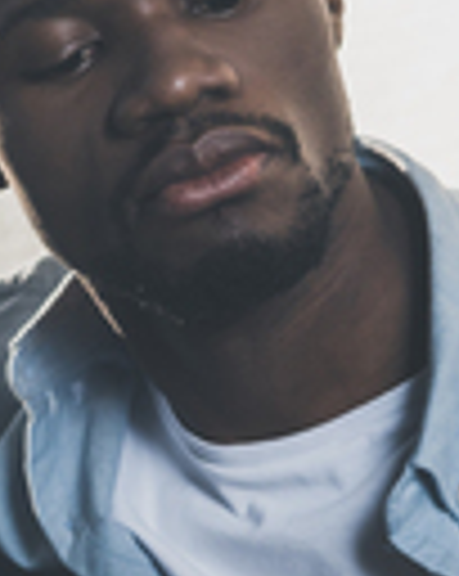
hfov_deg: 6.5
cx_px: 126
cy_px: 500
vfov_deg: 8.1
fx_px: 4051
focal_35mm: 238
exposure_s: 1/250
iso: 100
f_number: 5
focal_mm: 55
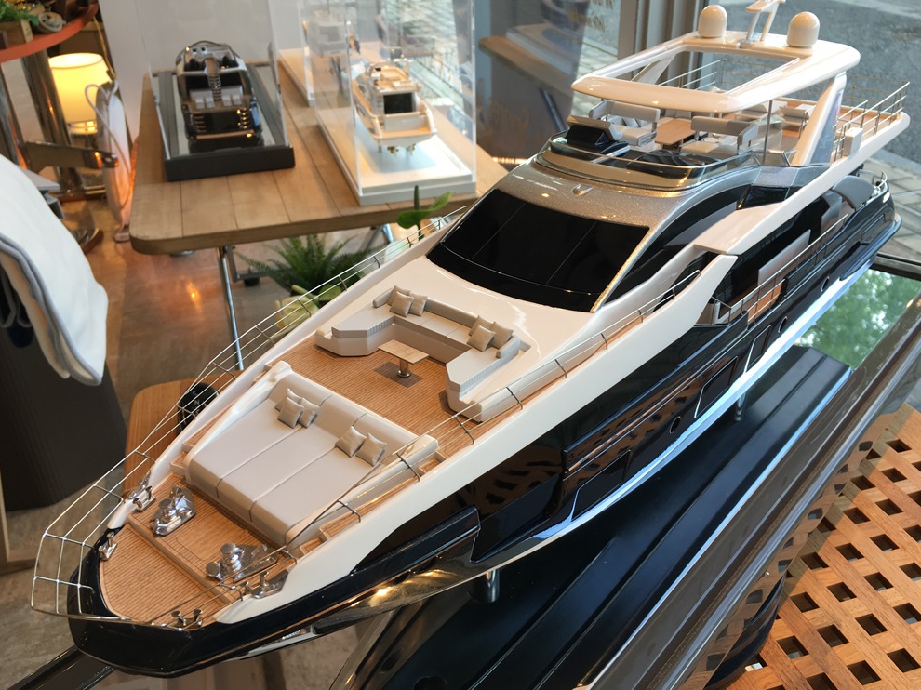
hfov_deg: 60.0
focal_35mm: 30
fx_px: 798
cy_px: 347
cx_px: 448
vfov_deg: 46.8
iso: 25
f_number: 2.2
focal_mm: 4.15
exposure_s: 1/50
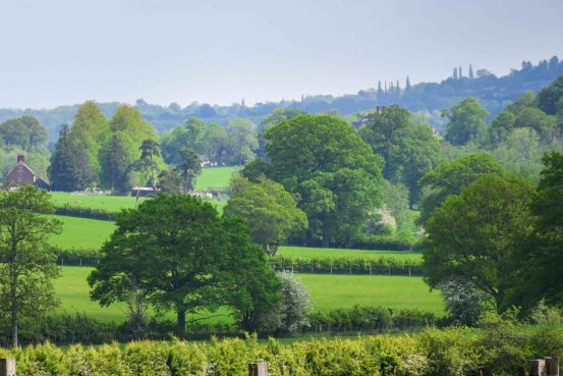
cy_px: 235
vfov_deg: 5.5
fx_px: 3911
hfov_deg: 8.2
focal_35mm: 250
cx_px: 65
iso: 140
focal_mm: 90
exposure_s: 1/500
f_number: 8
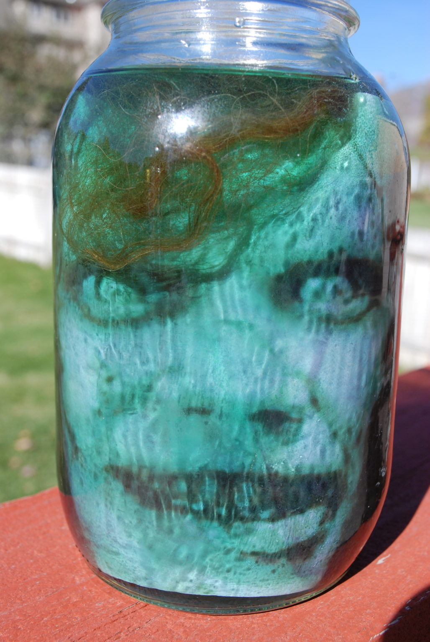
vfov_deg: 46.4
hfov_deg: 32.0
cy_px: 321
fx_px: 750
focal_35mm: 42
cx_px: 215
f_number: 9
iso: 250
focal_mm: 28
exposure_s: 1/320
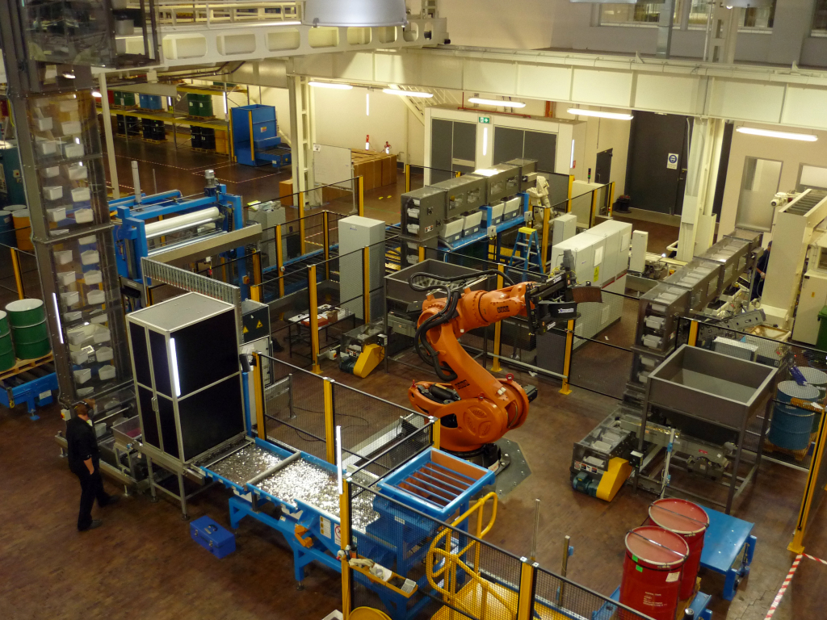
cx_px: 414
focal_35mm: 33
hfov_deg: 55.4
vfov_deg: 42.9
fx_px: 788
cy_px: 310
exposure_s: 1/30
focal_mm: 5.5
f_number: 2.8
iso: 250
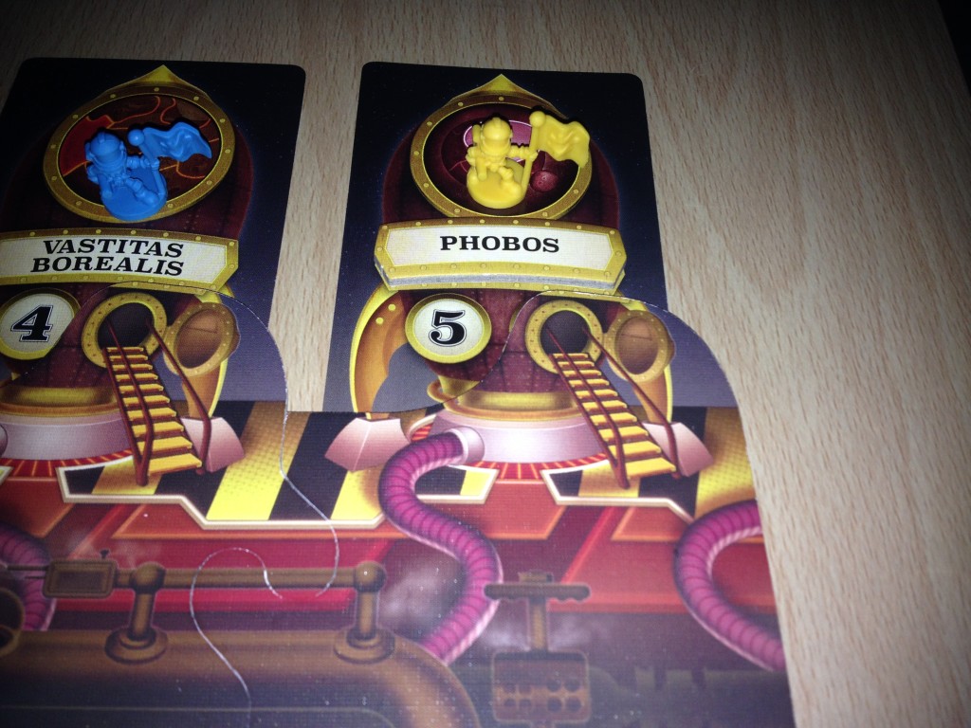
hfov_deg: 52.6
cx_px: 486
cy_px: 364
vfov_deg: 40.7
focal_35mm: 35
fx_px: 982
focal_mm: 4.28
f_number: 2.4
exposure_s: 1/95
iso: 50
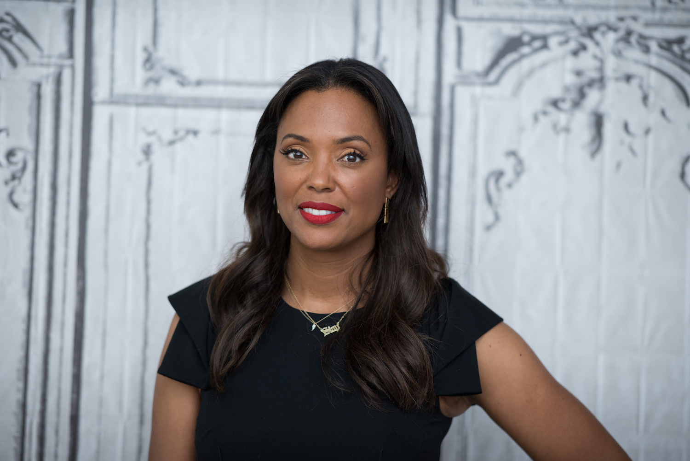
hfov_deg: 19.5
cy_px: 230
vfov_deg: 13.0
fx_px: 2013
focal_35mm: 105
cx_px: 345
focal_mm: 105
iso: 640
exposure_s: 1/200
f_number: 2
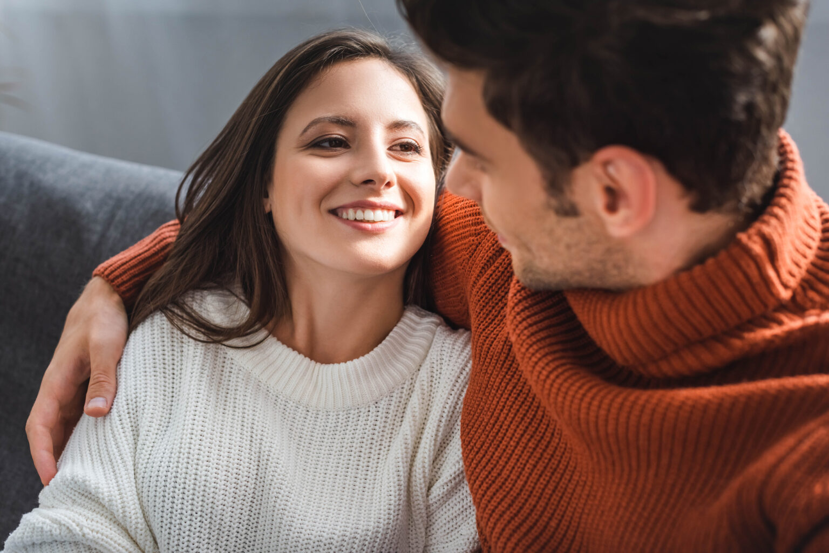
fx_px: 1152
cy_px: 276
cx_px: 414
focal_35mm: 50
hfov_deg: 39.6
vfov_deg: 27.0
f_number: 3.5
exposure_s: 1/200
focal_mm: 50
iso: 200
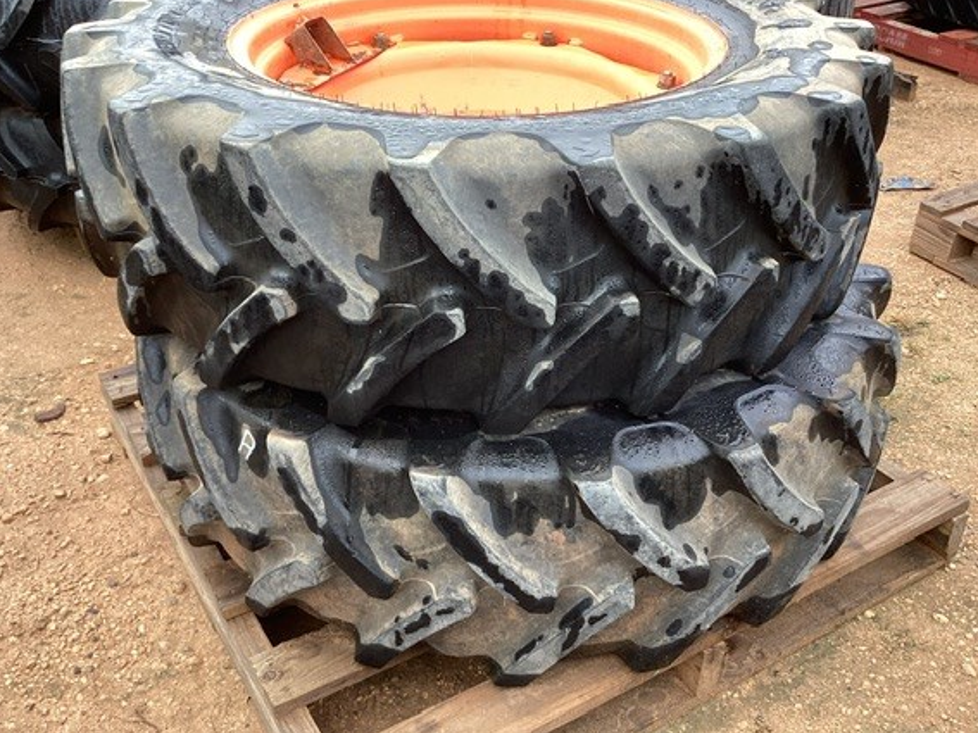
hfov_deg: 52.6
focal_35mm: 35
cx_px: 516
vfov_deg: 40.7
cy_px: 354
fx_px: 989
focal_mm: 3.3
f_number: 2.4
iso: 32
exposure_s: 1/100
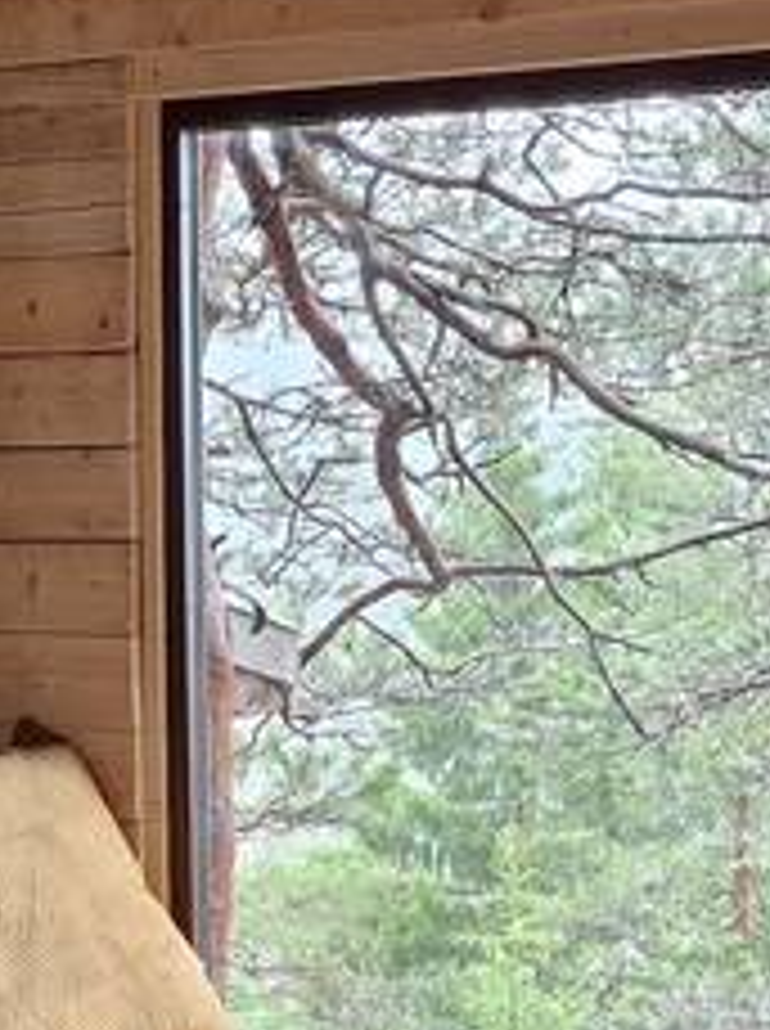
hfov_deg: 14.1
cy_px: 724
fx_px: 3063
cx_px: -18
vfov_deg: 19.0
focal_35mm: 103
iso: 160
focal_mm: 6.4
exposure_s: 1/180
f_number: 1.8
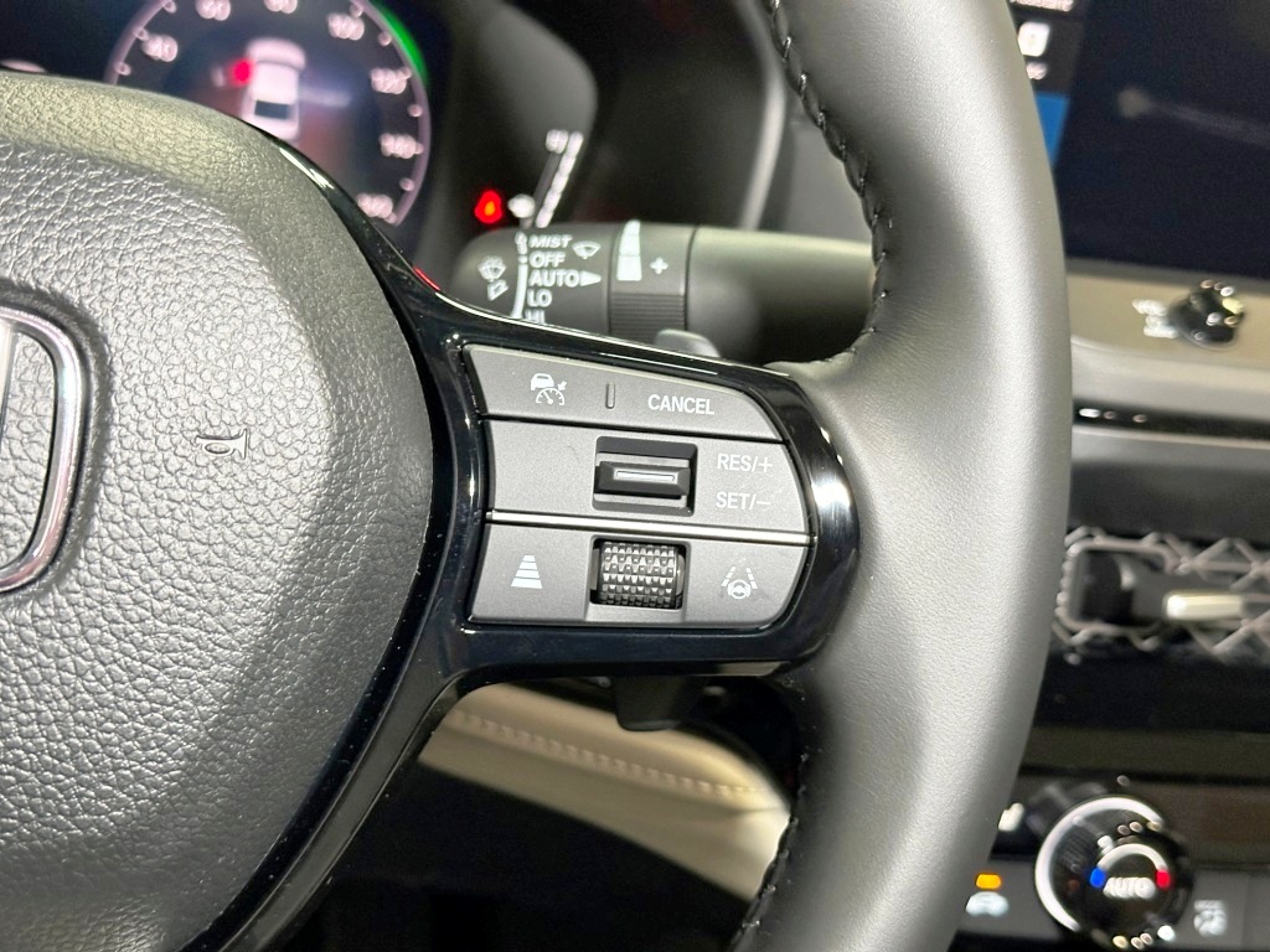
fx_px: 1761
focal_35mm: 48
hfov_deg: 39.7
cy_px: 476
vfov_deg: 30.3
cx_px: 635
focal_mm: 6.86
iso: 500
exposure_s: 1/40
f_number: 1.78
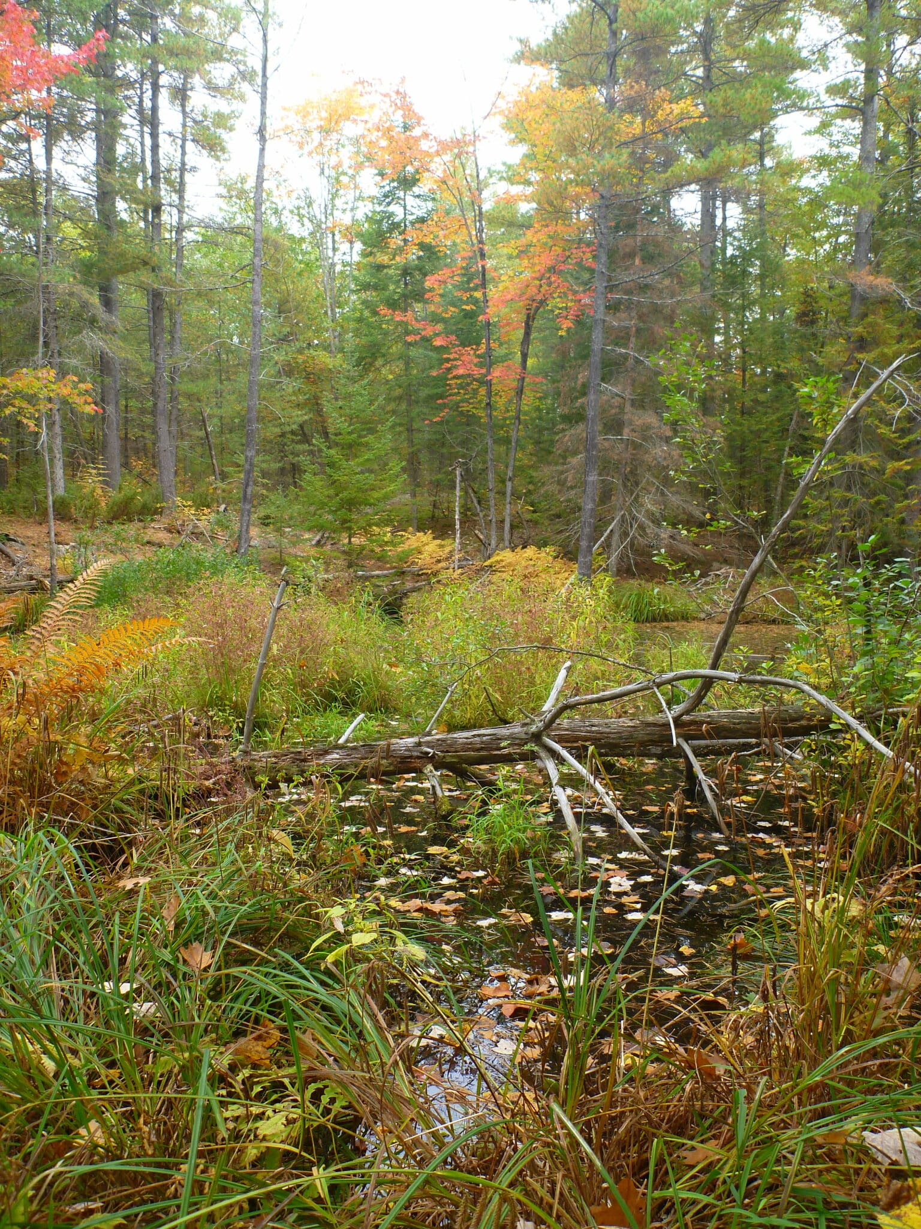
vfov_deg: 63.4
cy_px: 614
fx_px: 993
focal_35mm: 28
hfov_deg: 49.7
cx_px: 460
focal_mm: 4.9
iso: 100
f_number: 3.3
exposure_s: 1/80
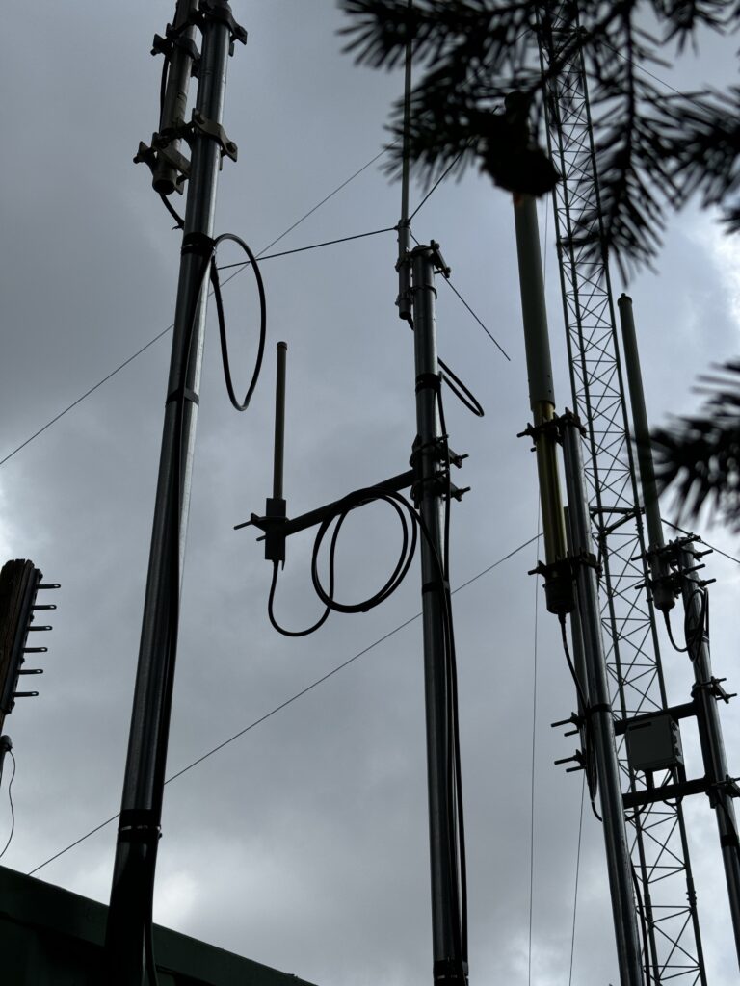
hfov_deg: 30.3
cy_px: 493
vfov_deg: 39.7
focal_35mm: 48
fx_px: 1368
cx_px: 370
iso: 80
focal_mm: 6.76
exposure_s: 1/10417
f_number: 1.78
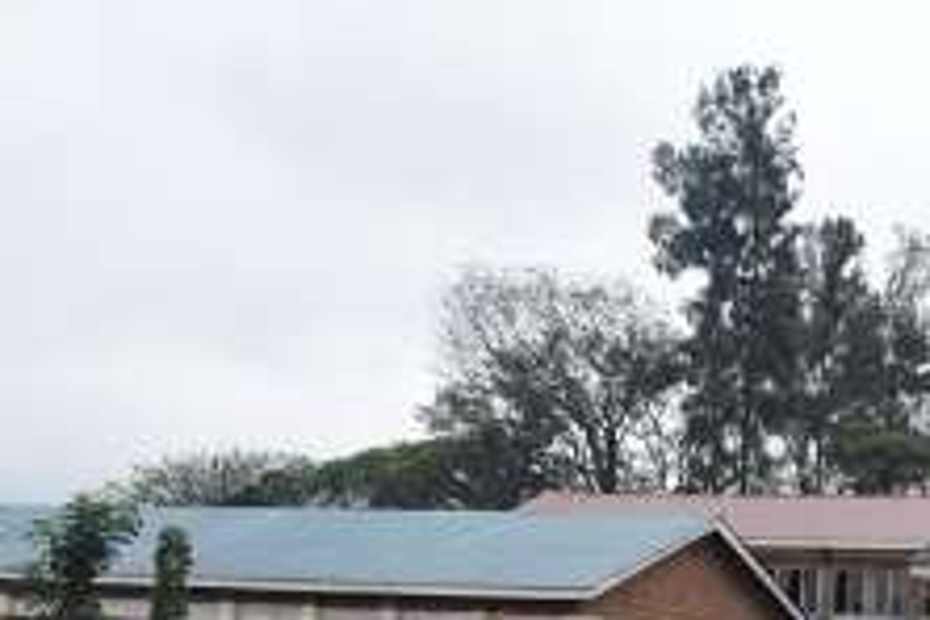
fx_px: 2144
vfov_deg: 16.0
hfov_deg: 22.5
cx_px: 1119
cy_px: 658
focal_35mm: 83
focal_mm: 20
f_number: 7.1
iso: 400
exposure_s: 1/200
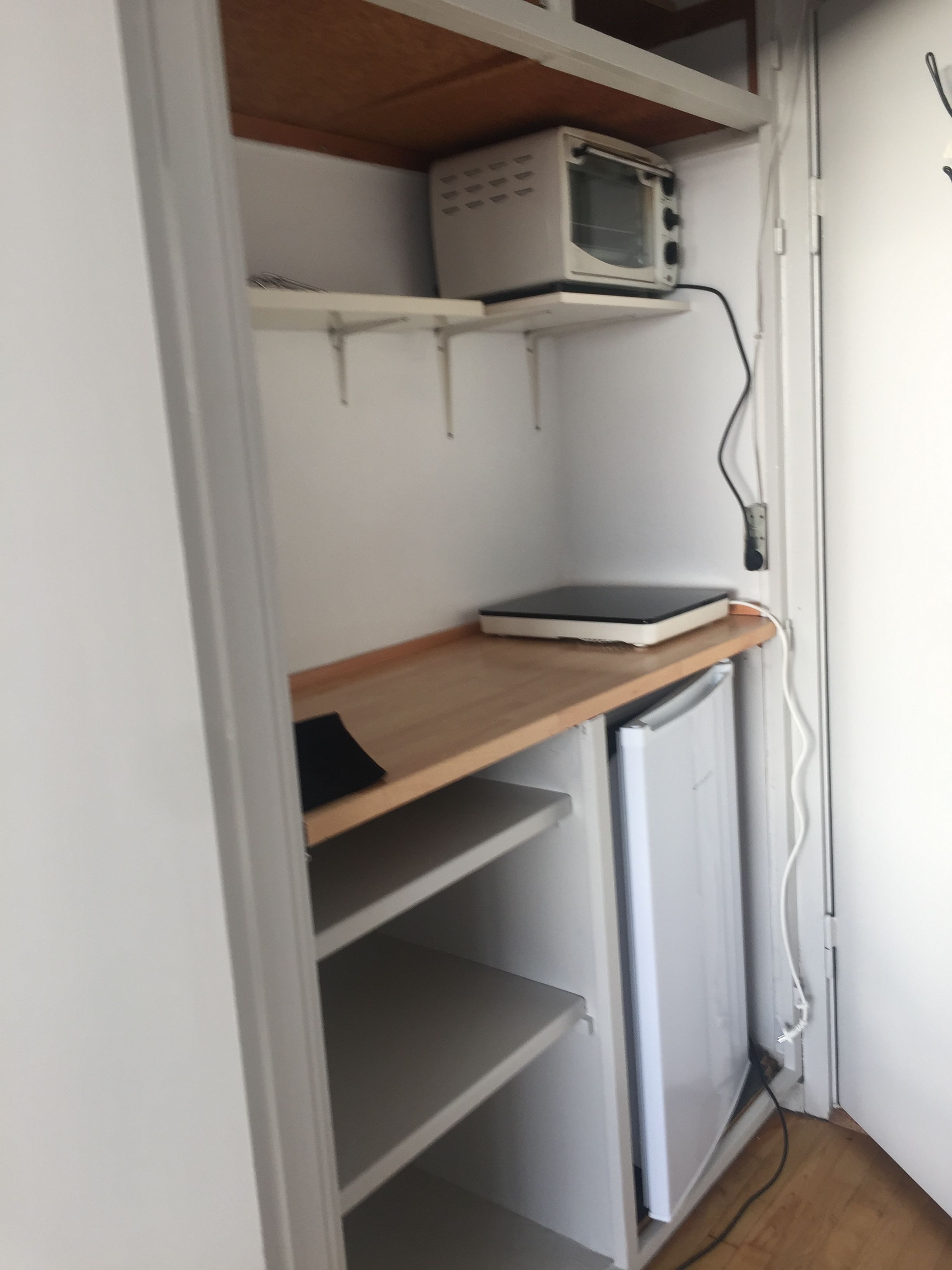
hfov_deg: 48.2
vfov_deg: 61.7
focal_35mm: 29
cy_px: 635
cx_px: 476
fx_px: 1063
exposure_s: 1/50
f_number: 2.2
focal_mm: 4.15
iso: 32
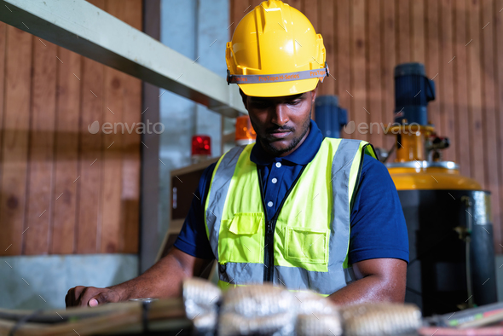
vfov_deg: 28.7
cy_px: 168
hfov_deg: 41.9
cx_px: 252
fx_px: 657
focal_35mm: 47
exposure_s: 1/250
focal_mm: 47
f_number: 2.8
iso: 1000
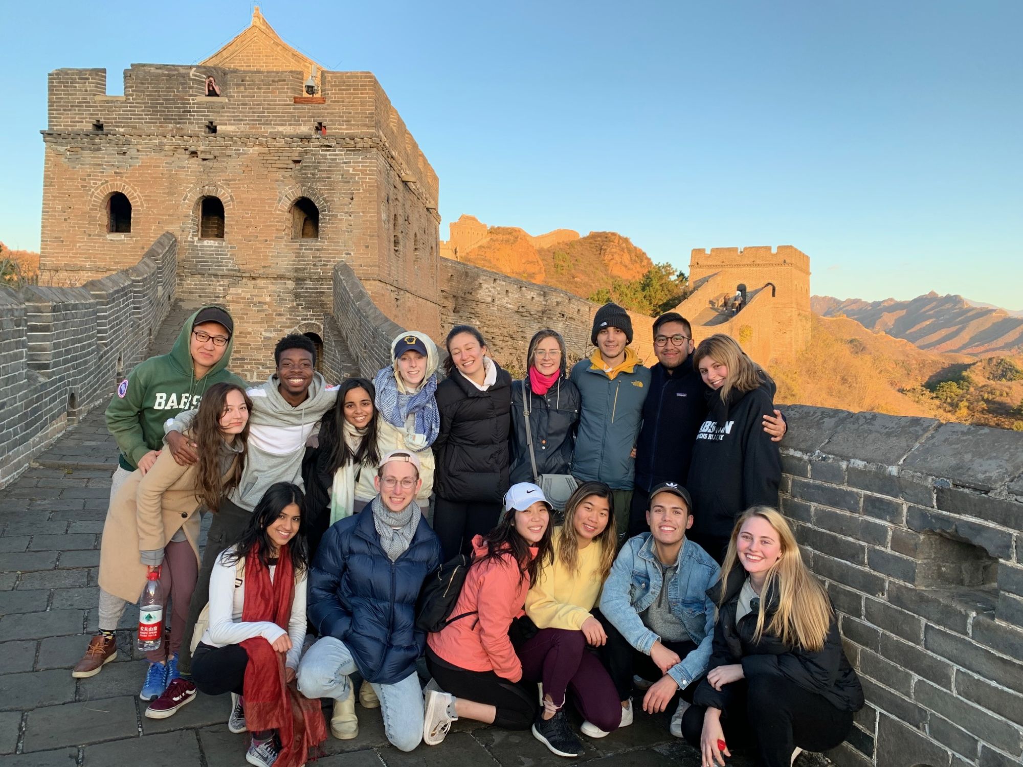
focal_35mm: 26
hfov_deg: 67.3
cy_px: 384
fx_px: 768
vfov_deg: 53.1
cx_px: 512
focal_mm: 4.25
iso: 25
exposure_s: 1/156
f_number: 1.8
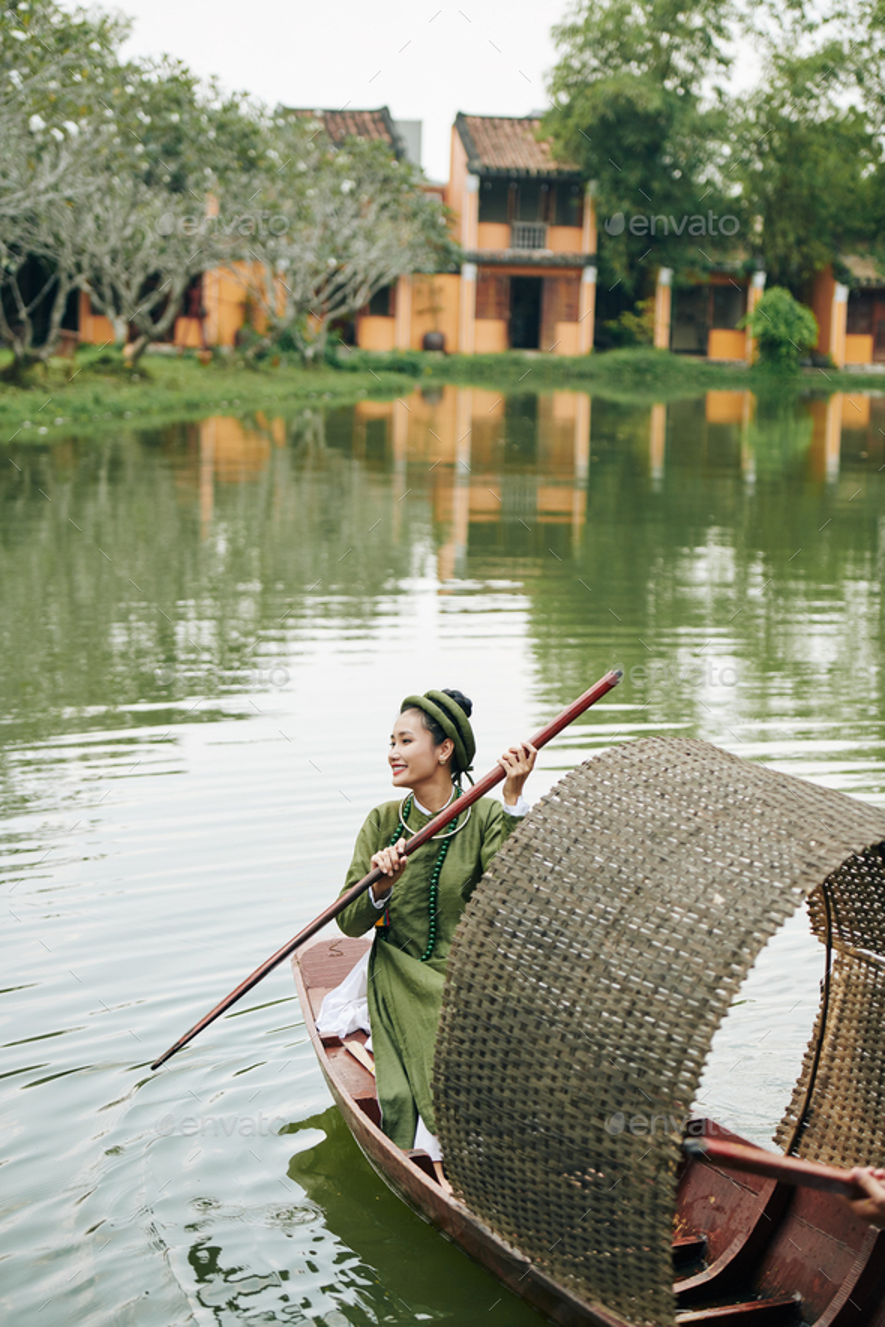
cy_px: 664
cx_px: 442
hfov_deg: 19.5
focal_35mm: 70
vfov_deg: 28.8
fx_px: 2581
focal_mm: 70
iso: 250
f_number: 2.8
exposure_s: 1/1600
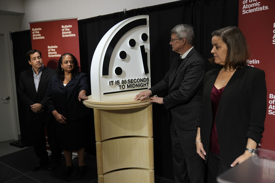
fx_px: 229
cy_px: 92
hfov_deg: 61.9
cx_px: 138
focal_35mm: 30
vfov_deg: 43.6
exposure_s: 1/160
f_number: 2.8
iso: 640
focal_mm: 30
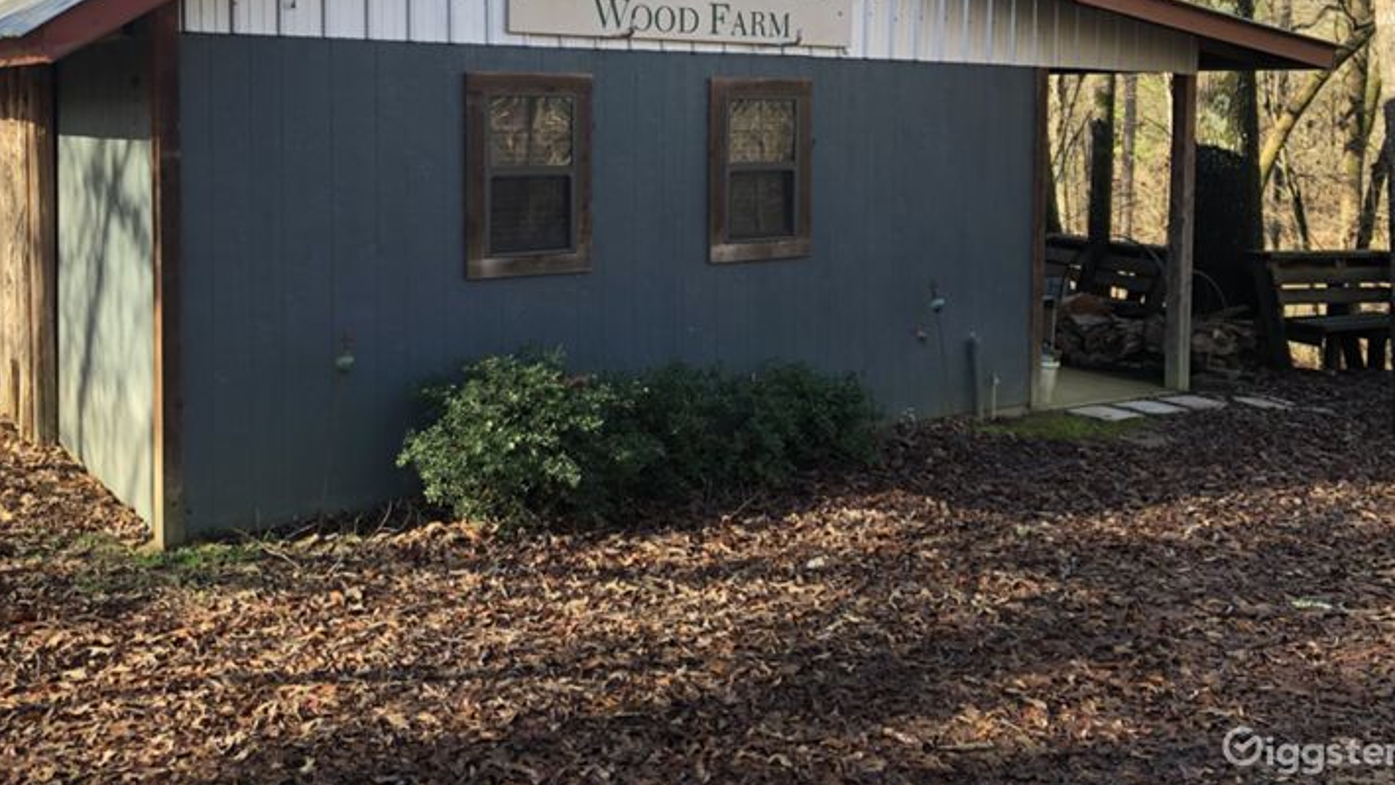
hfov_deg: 52.6
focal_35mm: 38
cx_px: 597
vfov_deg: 30.6
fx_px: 1406
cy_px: 181
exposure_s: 1/173
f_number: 1.8
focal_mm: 3.99
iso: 20
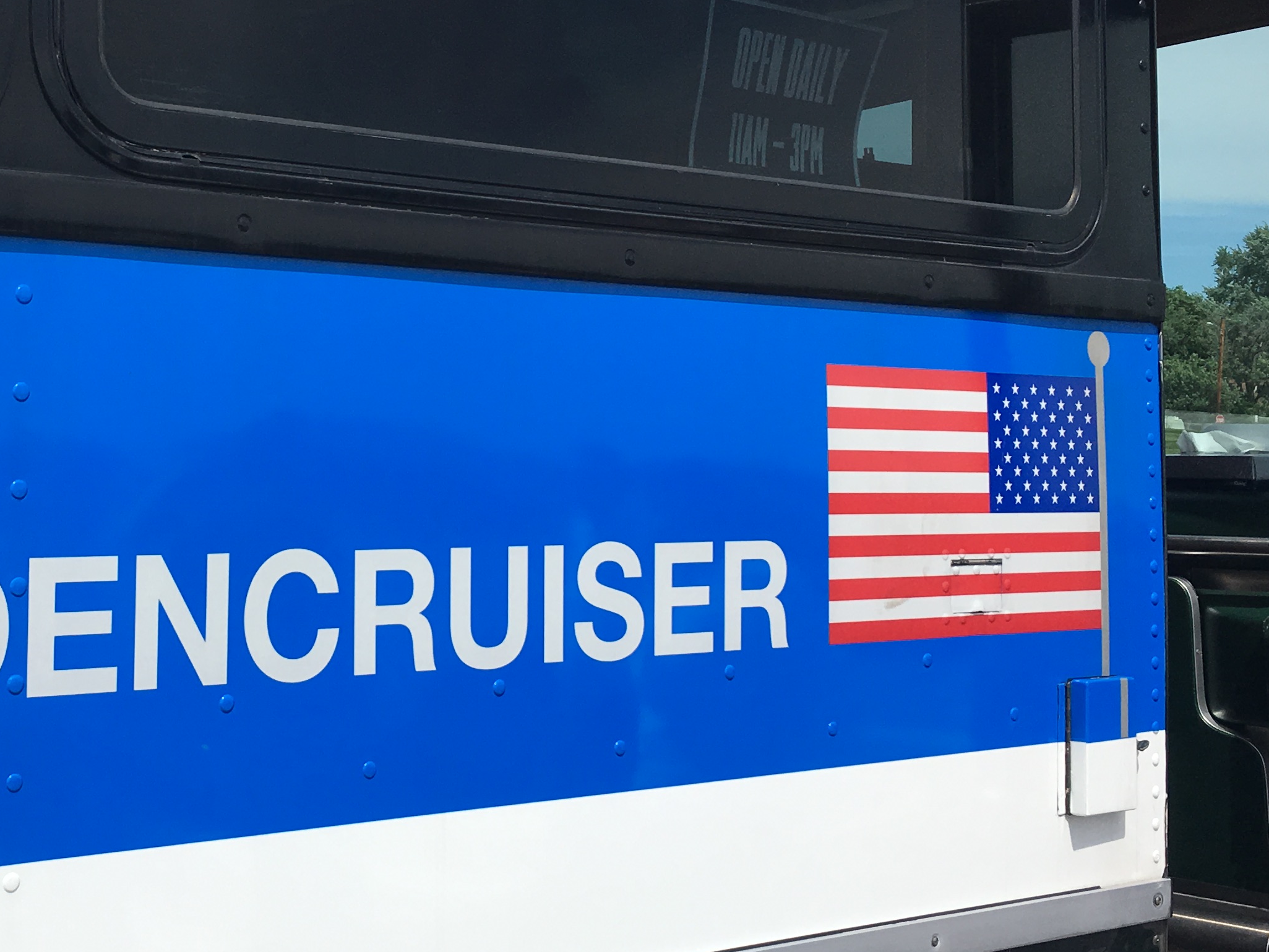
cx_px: 299
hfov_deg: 33.0
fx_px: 2090
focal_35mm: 57
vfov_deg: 25.6
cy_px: 387
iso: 25
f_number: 2.2
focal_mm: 4.15
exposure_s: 1/2262
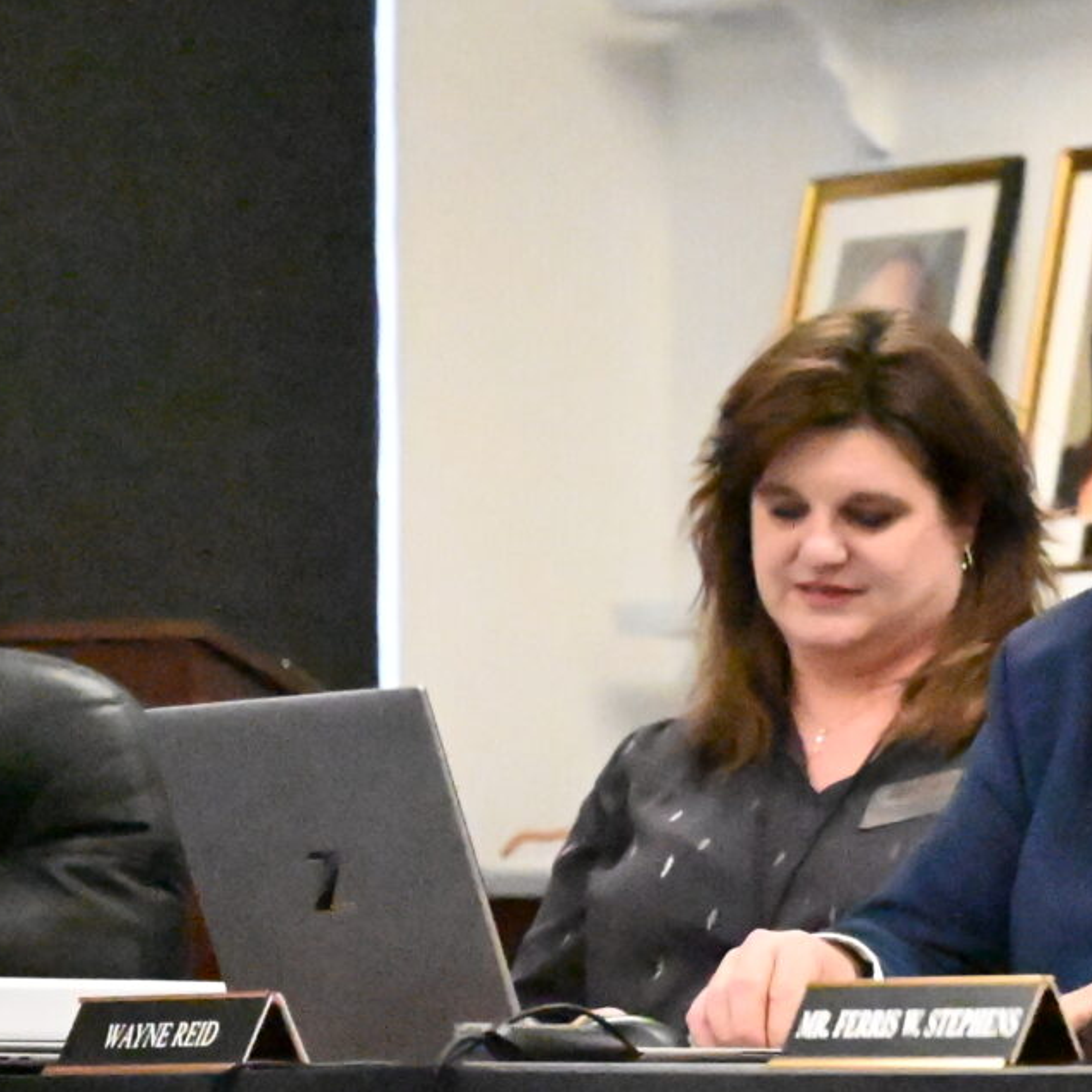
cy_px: 735
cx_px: 1954
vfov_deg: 7.3
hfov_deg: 7.1
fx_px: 8566
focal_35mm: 240
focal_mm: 70
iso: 64000
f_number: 2.8
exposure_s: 1/5000
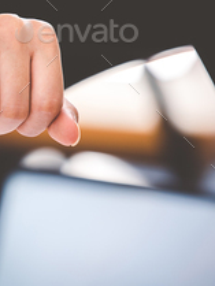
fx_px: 4484
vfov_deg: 3.7
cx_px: -133
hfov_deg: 2.7
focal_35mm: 542
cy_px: 97
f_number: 2.8
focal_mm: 200
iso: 200
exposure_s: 1/200
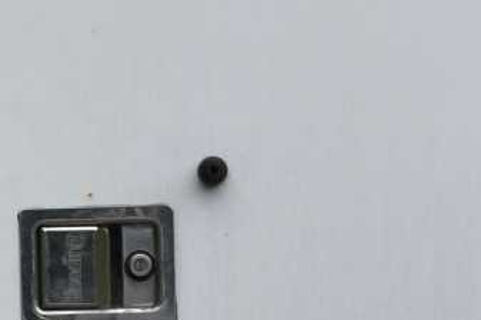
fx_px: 14603
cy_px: 241
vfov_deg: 1.3
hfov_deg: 1.9
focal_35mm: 1094
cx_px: -343
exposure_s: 1/400
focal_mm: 120
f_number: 9
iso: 320
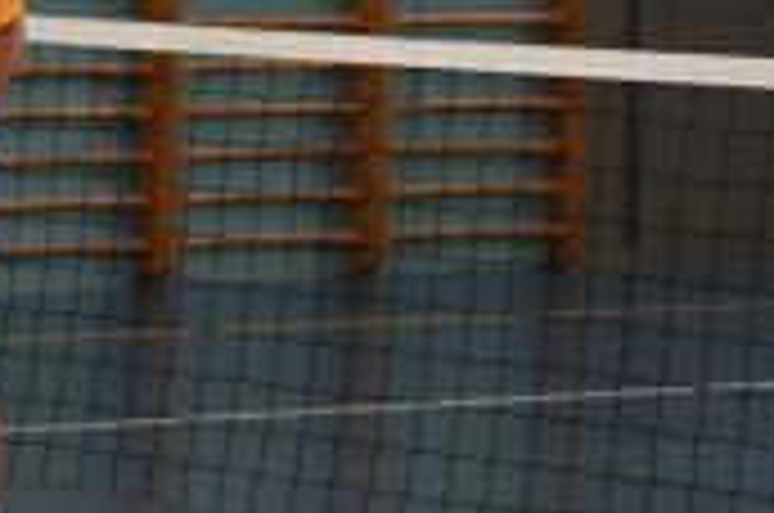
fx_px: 6996
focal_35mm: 326
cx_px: -495
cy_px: -40
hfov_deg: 6.2
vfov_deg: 4.2
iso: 400
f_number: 2.8
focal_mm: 70
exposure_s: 1/200
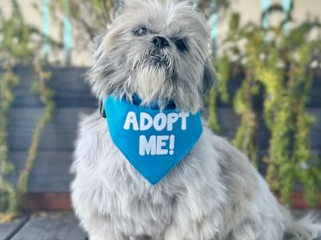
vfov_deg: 23.6
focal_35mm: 62
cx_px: 188
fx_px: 574
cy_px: 121
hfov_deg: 31.2
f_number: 1.78
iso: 80
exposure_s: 1/685
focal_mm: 6.86
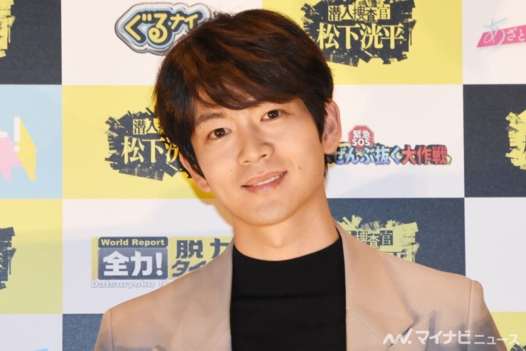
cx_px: 263
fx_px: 2542
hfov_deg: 11.8
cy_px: 176
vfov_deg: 7.9
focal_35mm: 174
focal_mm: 116
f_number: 8
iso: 2000
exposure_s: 1/160
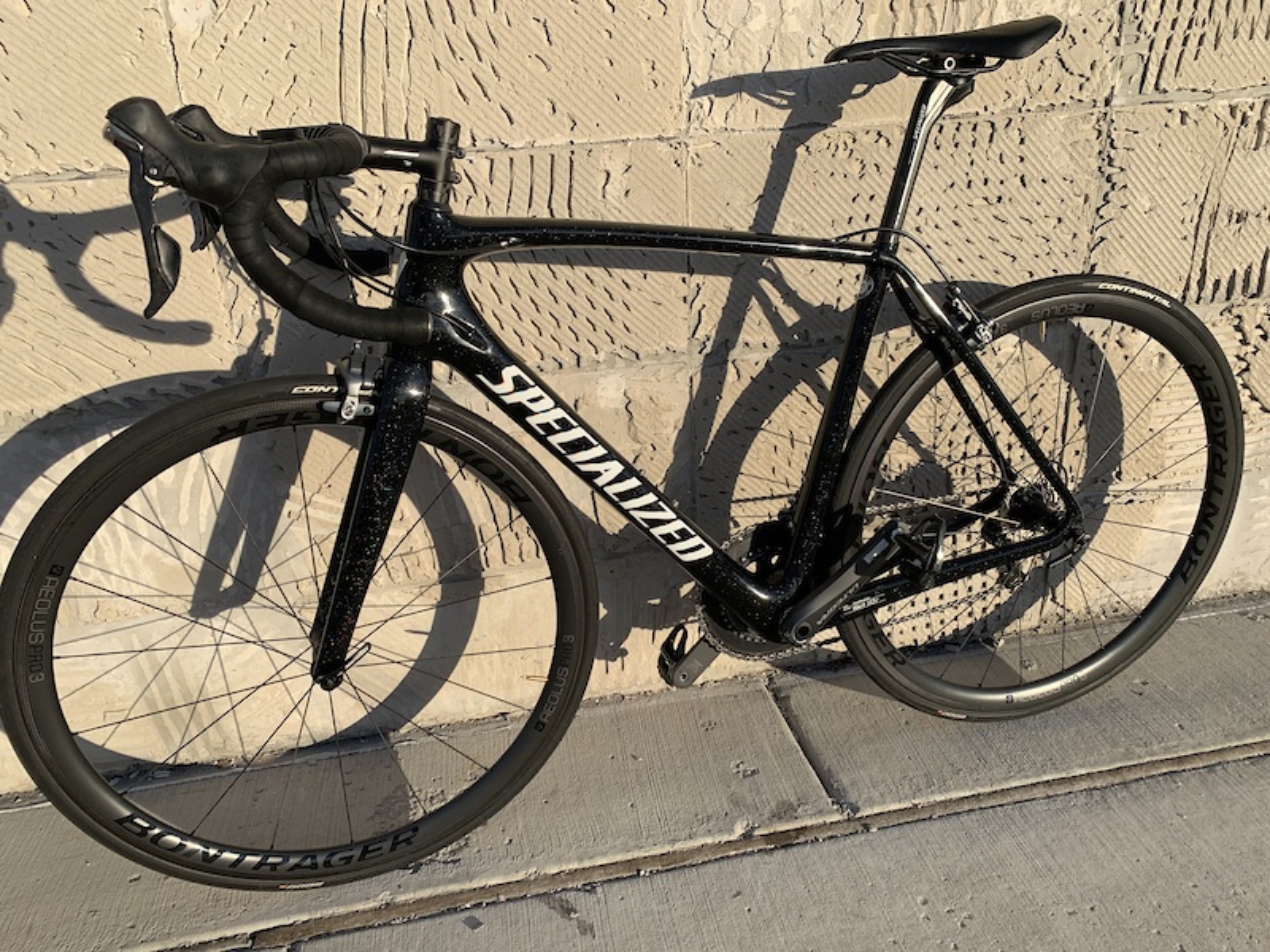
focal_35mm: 26
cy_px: 476
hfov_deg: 67.3
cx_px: 635
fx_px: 954
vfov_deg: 53.1
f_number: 1.8
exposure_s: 1/1953
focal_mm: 4.25
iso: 25
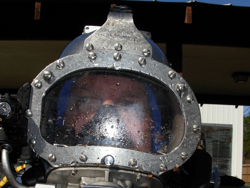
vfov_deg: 24.2
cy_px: 167
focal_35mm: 59
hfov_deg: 32.7
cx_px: 113
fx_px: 426
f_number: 4.9
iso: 79
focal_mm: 6.3
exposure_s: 1/1085
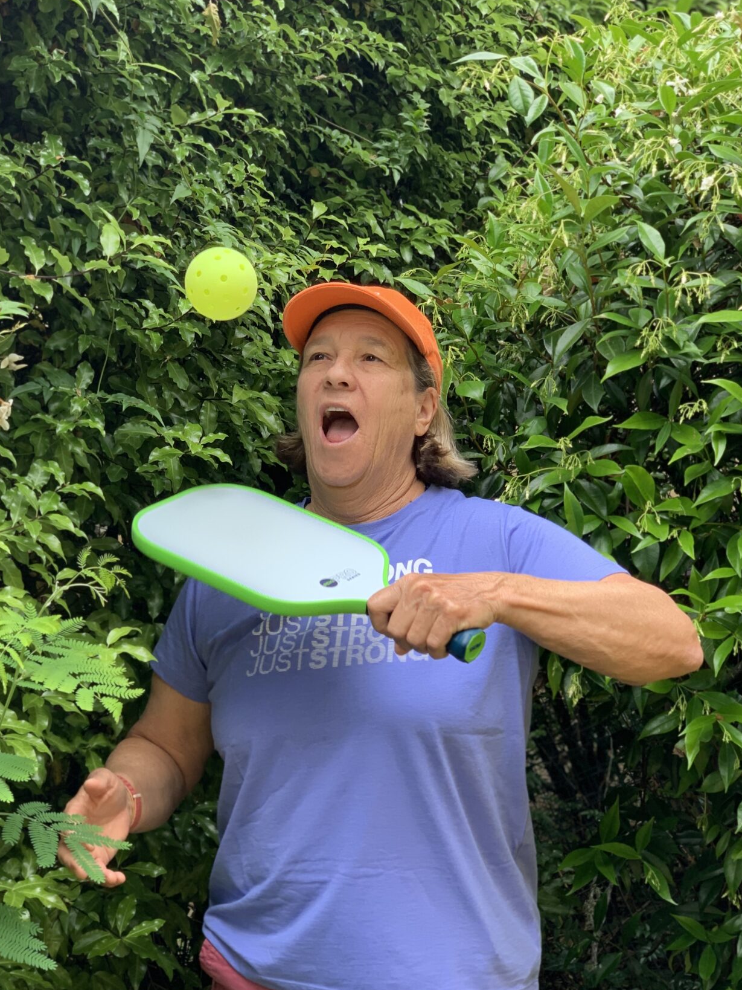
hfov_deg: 22.6
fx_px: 1857
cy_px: 564
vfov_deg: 29.8
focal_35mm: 65
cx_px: 324
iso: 32
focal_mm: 6
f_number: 2.4
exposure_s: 1/122
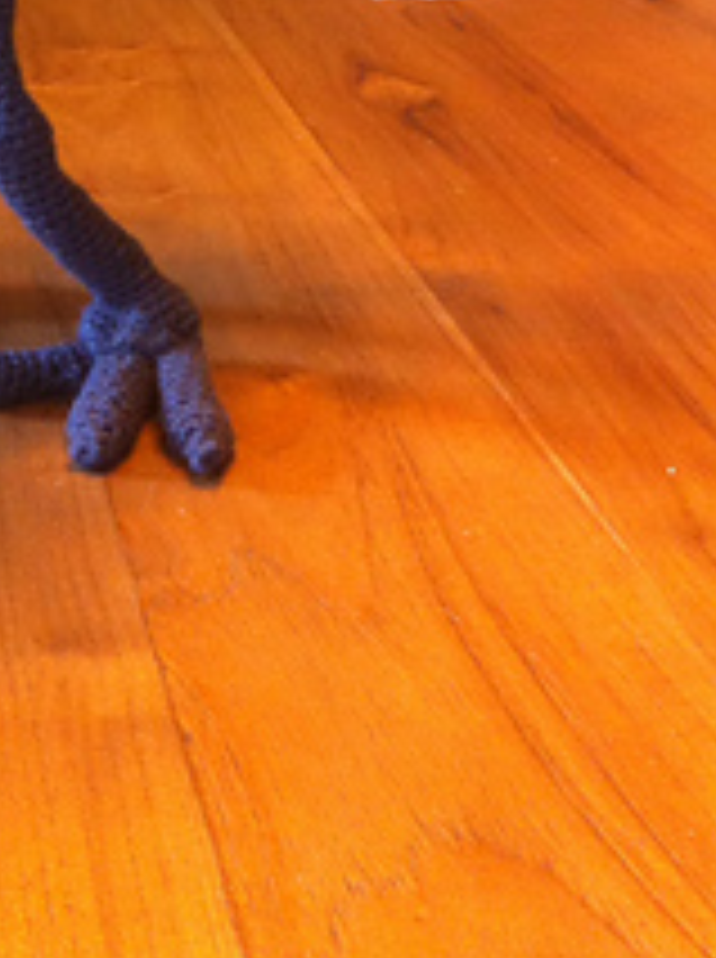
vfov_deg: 22.6
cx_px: -97
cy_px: -67
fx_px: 2268
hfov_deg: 17.3
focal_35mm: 82
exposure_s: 1/15
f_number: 2.8
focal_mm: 3.85
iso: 250
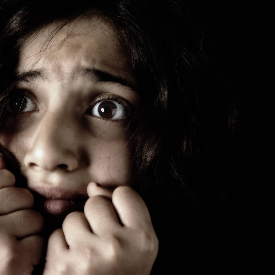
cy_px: 135
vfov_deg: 19.1
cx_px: 93
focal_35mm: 91
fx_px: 818
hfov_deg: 19.0
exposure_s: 1/160
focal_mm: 70
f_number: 20
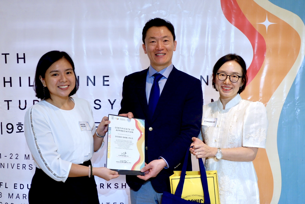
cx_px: 152
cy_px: 102
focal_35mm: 42
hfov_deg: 46.4
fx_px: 356
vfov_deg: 31.9
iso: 1000
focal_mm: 28.2
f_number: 4.5
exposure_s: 1/50
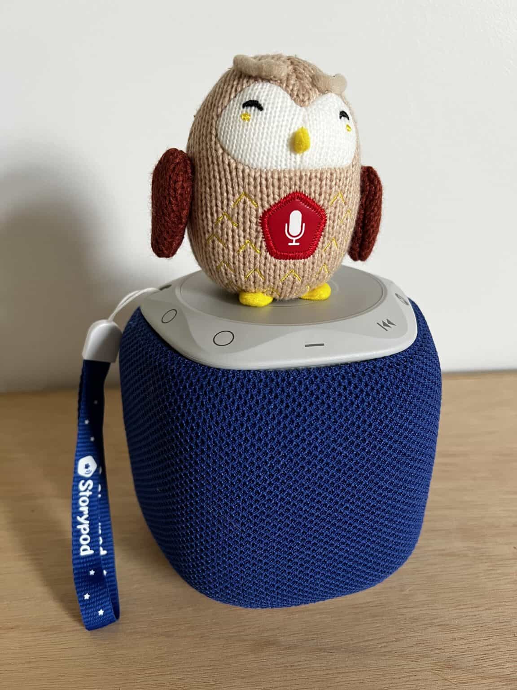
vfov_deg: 67.3
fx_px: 518
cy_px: 345
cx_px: 258
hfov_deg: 53.1
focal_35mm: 26
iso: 125
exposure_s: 1/64
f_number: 1.5
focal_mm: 5.7
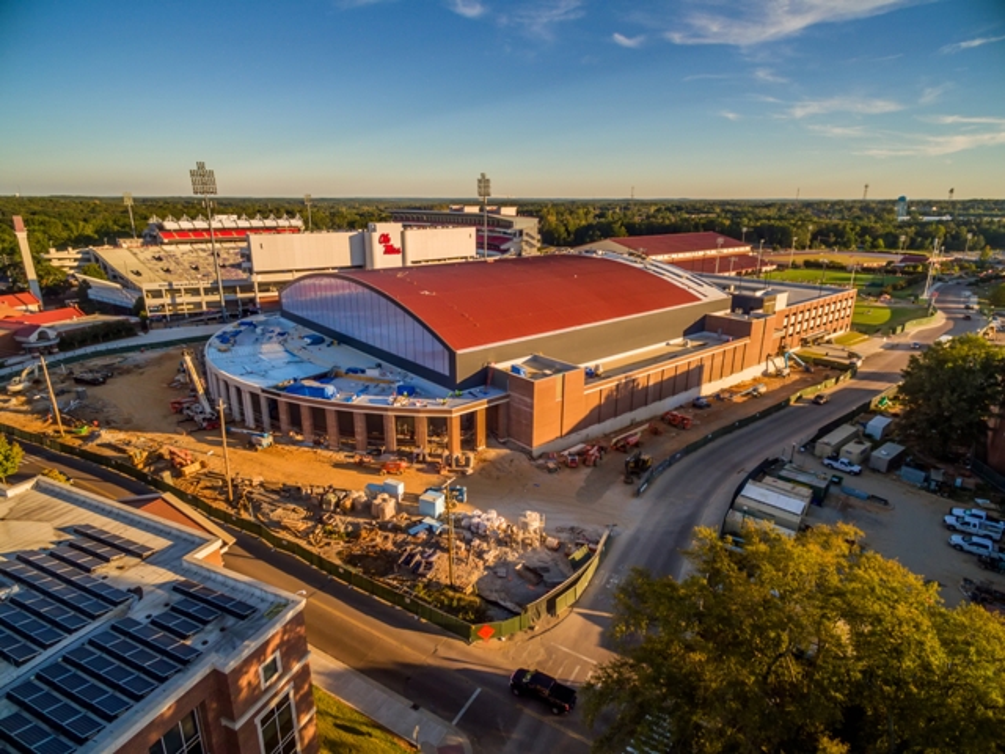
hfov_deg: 81.7
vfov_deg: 66.0
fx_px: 581
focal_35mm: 20
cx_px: 502
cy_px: 377
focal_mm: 3.61
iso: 100
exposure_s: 1/750
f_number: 2.8
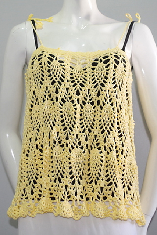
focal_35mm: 30
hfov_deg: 43.6
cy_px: 118
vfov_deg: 61.9
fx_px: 196
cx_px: 78
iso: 400
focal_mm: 20
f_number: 4
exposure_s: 1/25
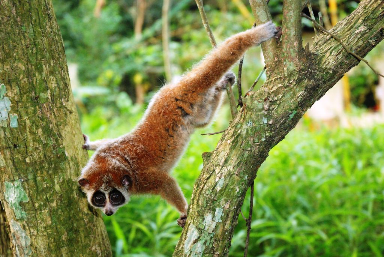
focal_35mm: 69
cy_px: 128
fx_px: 737
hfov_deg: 29.2
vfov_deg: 19.8
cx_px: 192
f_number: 4.5
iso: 1600
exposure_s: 1/125
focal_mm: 46
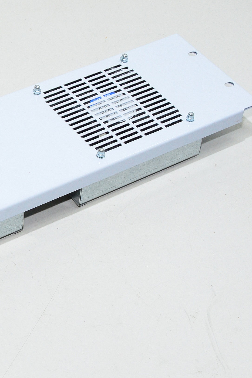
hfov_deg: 12.4
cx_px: -8
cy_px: 189
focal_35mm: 109
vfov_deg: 18.8
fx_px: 1144
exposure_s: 1/50
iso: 1600
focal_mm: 48
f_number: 16
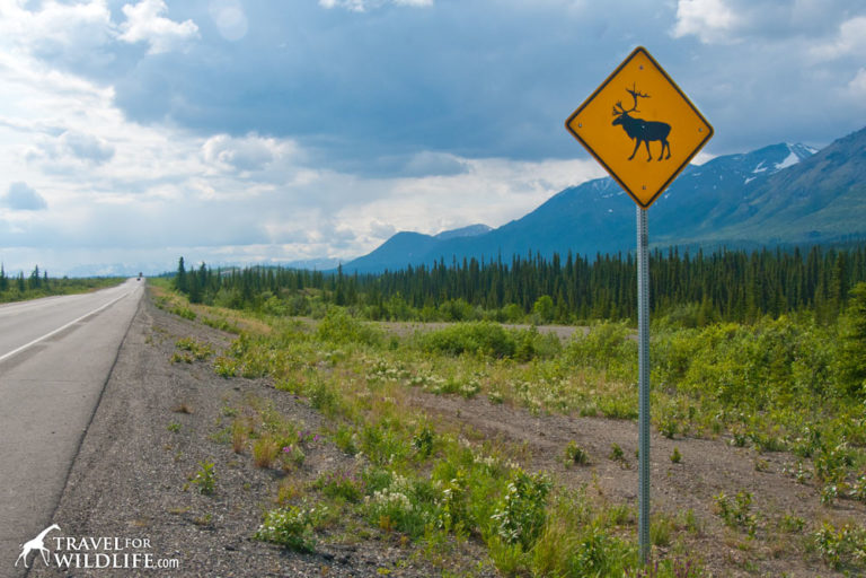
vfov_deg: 36.9
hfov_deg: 53.1
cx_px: 433
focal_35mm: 36
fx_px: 866
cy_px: 289
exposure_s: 1/500
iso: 400
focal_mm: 24
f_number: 13
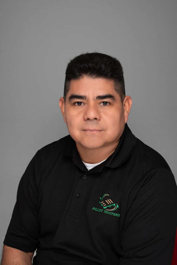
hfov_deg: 16.0
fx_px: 628
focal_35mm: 85
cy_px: 132
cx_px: 88
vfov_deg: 23.9
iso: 100
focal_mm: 85
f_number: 9
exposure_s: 1/125
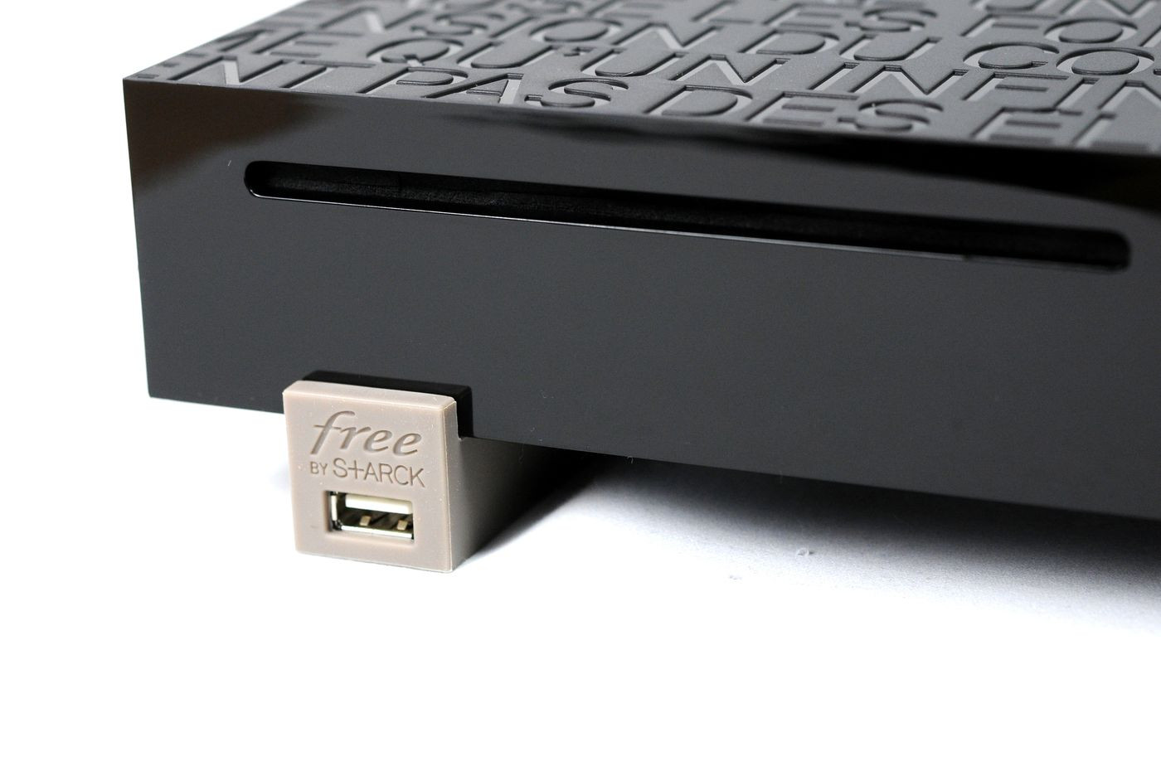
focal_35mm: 90
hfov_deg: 22.6
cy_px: 386
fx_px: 2899
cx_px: 580
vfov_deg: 15.2
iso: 800
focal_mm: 60
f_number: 5.6
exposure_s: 1/250
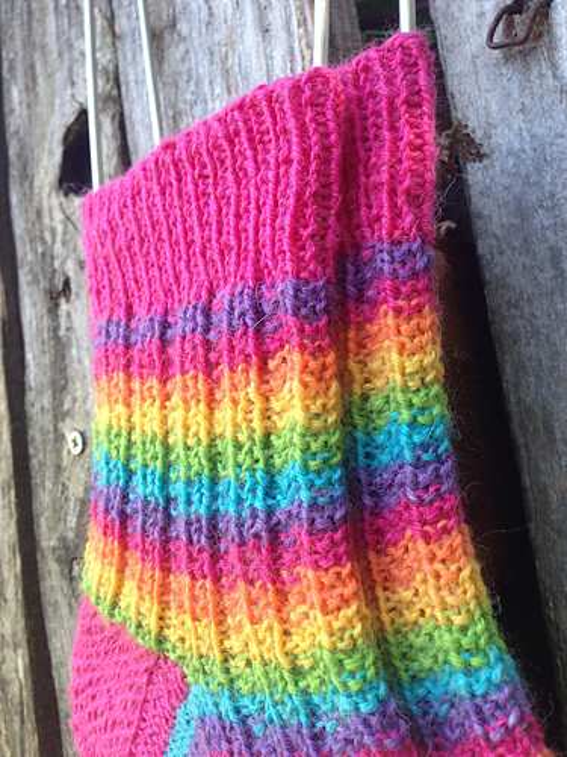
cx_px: 284
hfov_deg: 42.9
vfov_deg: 55.4
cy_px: 378
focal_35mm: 33
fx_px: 721
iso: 50
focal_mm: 4.12
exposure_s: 1/60
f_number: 2.4
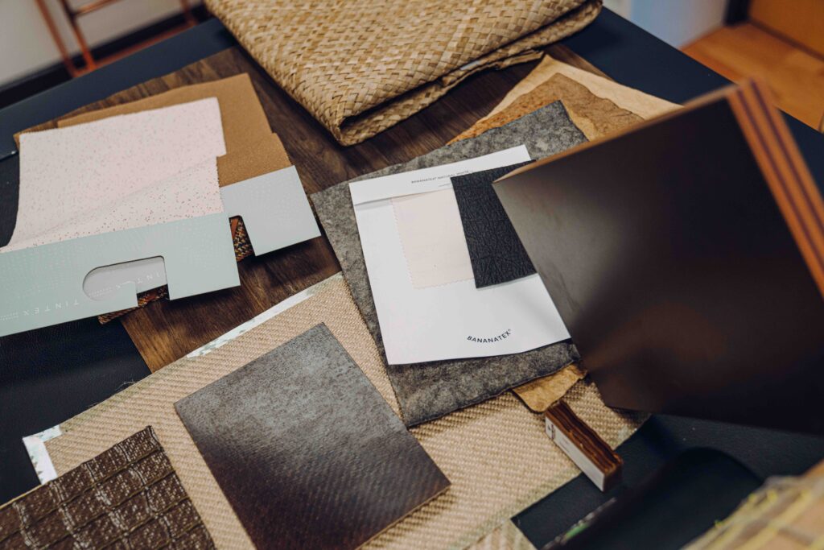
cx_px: 412
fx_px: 916
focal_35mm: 40
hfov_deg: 48.5
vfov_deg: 33.4
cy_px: 275
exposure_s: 1/40
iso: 400
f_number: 3.2
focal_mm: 40
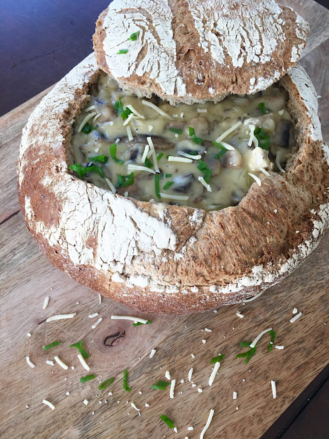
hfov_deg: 48.2
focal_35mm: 29
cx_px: 164
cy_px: 220
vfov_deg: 61.7
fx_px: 367
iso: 25
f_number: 2.2
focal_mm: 4.15
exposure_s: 1/50
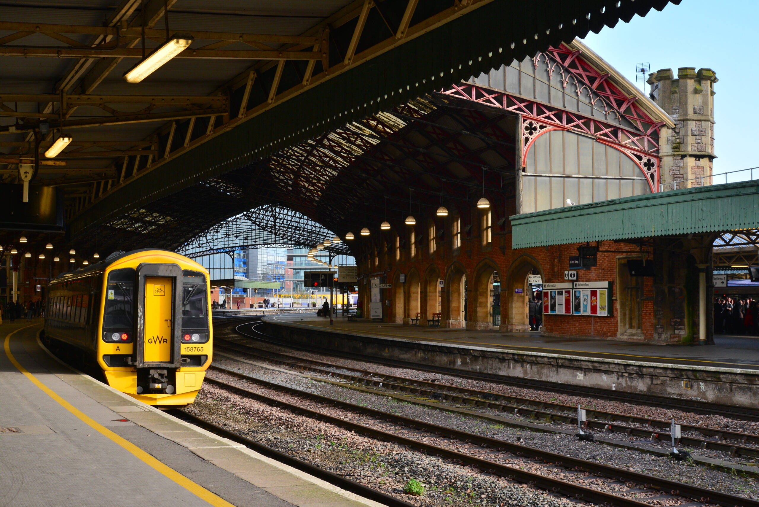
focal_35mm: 52
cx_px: 380
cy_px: 254
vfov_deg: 26.0
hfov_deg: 38.2
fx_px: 1097
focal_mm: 52
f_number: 8
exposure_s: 1/200
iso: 400
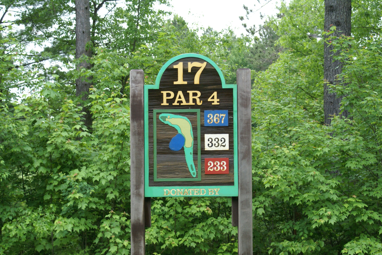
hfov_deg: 27.0
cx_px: 191
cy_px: 128
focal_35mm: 75
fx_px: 796
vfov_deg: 18.2
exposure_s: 1/80
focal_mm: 50
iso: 400
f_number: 5.6
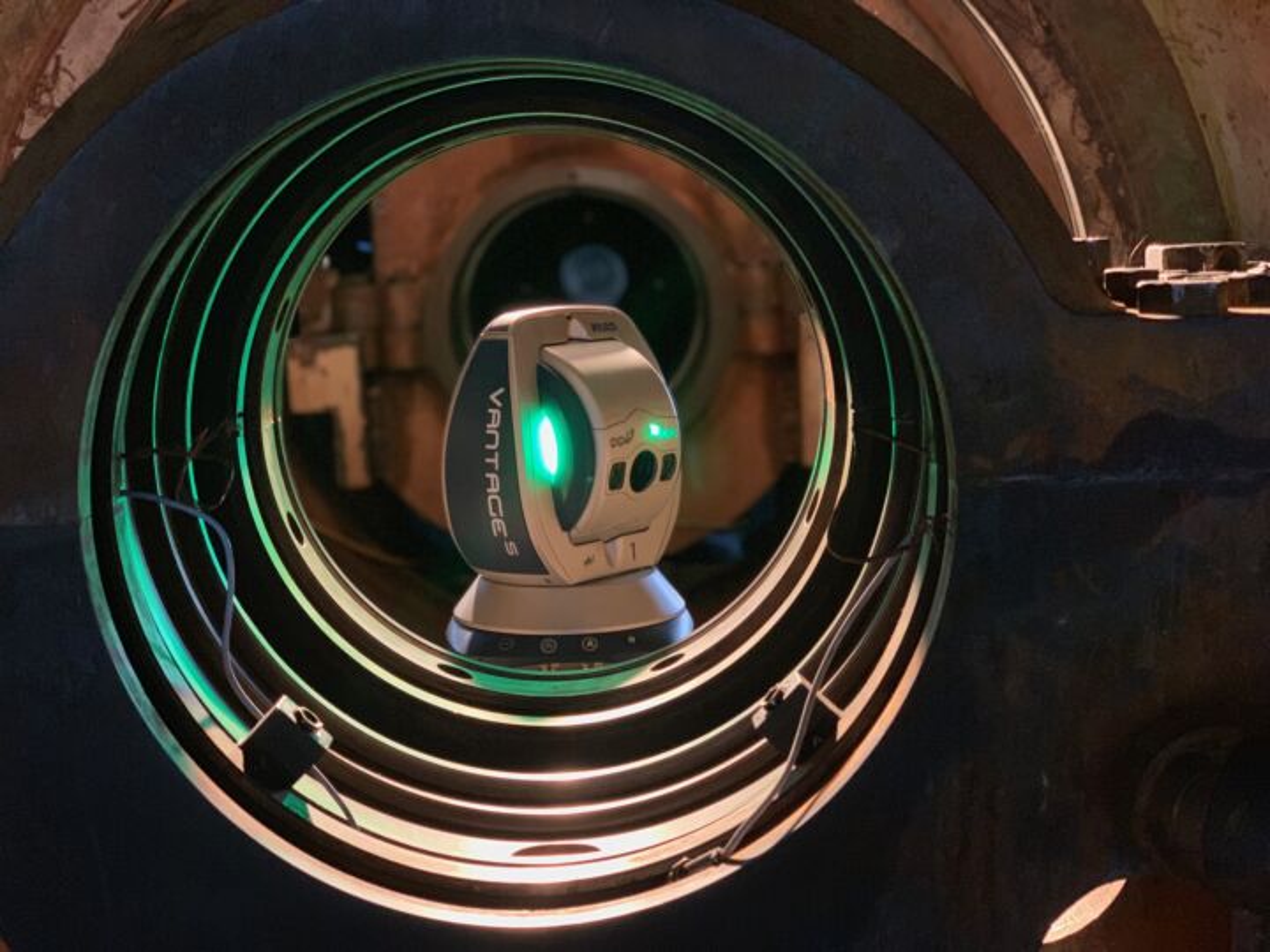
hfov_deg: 36.8
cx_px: 635
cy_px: 476
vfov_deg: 28.0
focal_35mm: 52
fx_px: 1908
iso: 640
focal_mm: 6
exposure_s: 1/30
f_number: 2.4
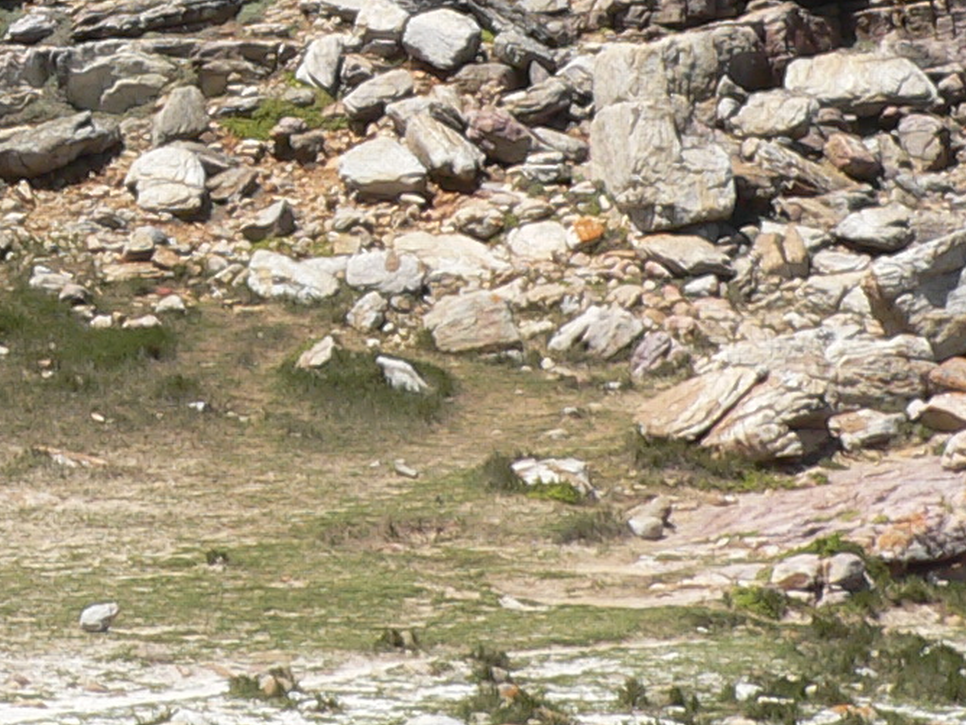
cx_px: 38
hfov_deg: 14.1
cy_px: -148
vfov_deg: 10.6
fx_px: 3851
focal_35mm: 138
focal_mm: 6
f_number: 5.2
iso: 80
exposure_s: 1/500
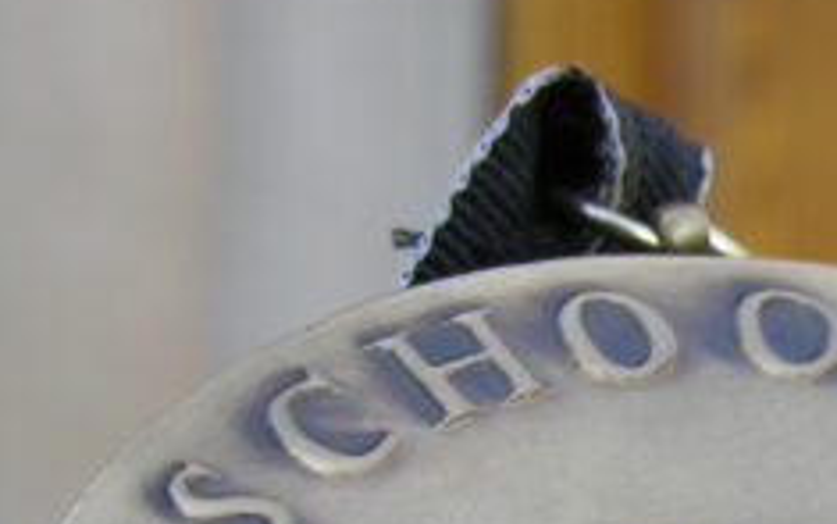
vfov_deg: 8.6
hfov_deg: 13.4
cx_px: 1190
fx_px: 3400
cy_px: 745
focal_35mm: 149
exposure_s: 1/38.3
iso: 50
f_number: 4.6
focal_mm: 11
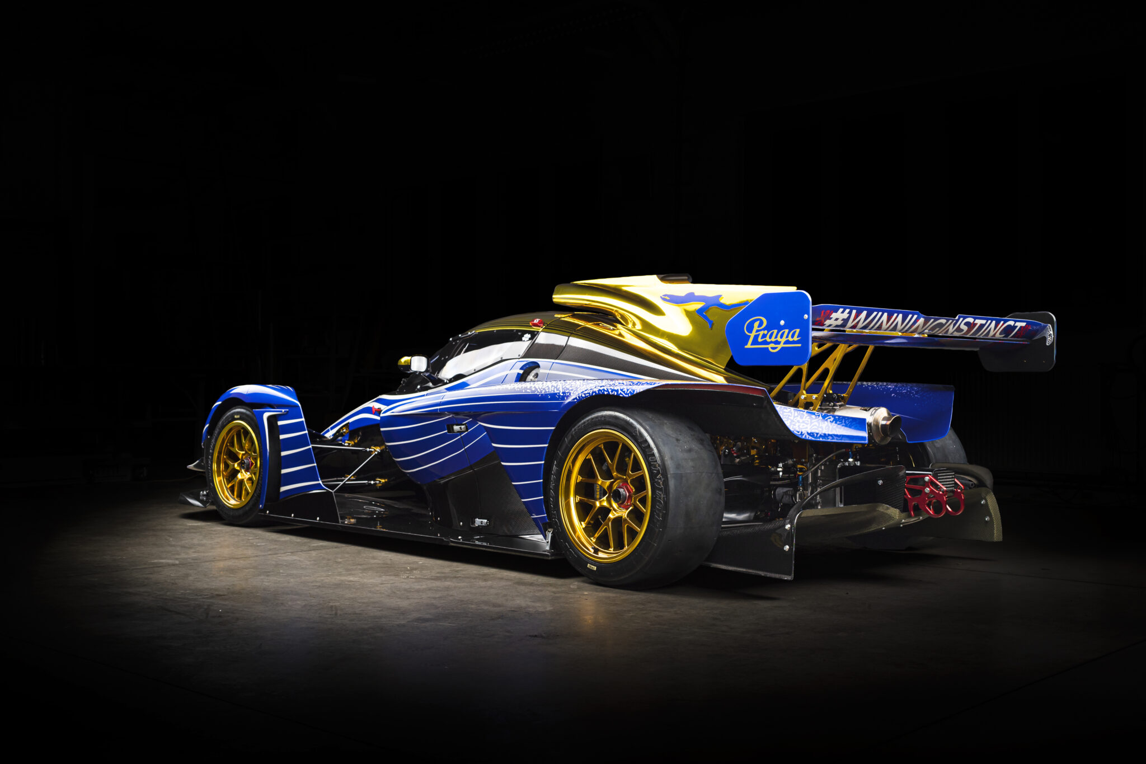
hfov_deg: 48.5
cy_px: 382
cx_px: 573
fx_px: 1273
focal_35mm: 40
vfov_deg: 33.4
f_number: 8
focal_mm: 40
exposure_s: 4
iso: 200
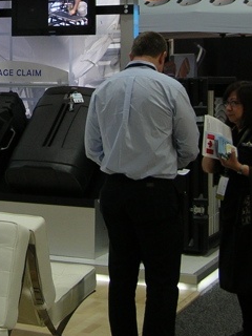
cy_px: -2
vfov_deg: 21.0
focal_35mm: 90
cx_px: -3
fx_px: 874
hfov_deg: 16.1
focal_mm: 6
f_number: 2.7
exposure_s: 1/26.3
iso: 50
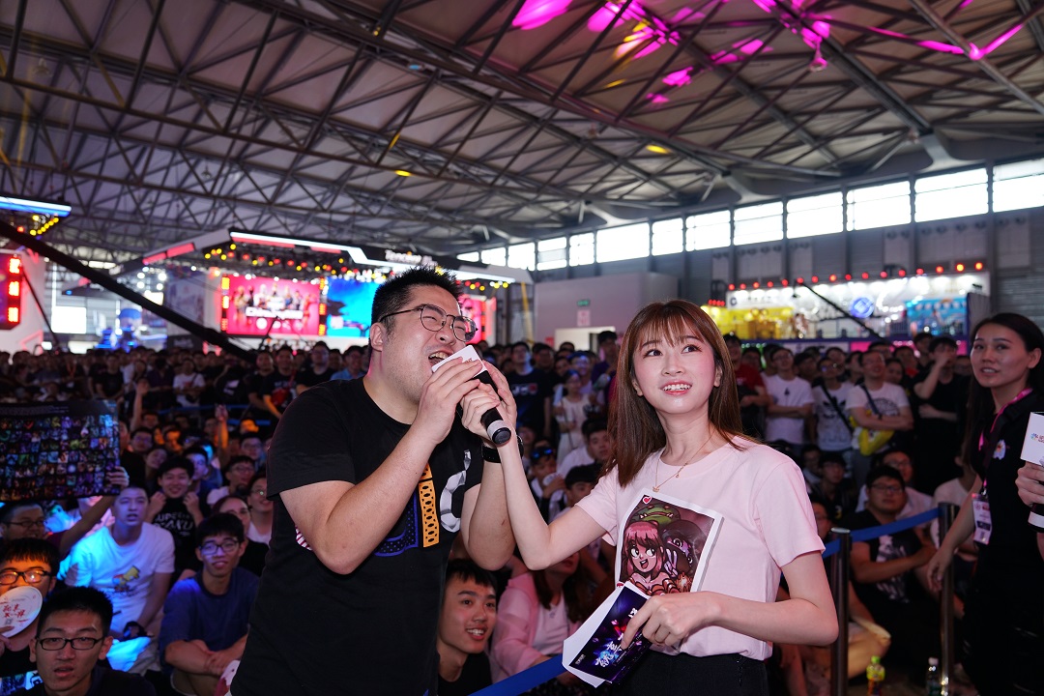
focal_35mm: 24
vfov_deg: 53.1
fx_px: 696
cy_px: 348
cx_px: 522
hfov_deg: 73.7
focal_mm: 24
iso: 400
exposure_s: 1/100
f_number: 3.2
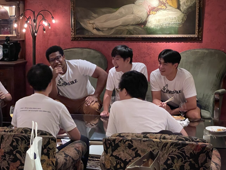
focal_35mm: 78
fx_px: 509
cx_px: 64
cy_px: 90
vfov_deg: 18.9
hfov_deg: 24.8
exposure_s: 1/25
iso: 1000
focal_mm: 6
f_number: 2
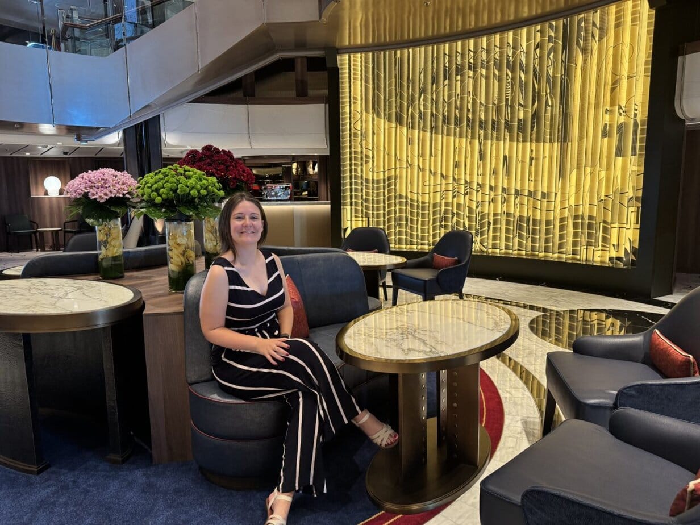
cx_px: 350
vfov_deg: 56.8
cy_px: 262
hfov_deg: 71.6
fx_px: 485
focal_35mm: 24
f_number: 1.78
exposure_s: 1/49
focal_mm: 6.76
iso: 200
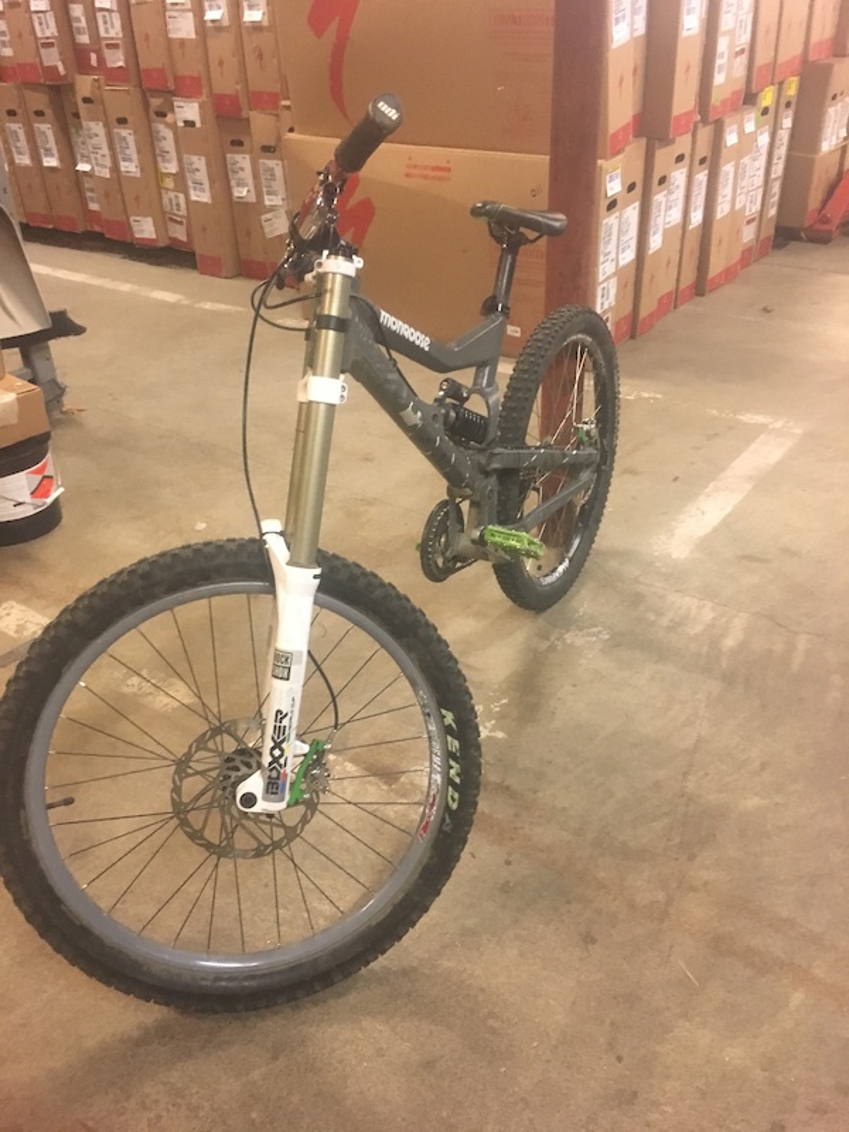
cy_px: 566
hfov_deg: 48.2
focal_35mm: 29
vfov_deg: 61.7
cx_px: 424
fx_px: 948
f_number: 2.2
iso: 250
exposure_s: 1/15
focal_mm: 4.15
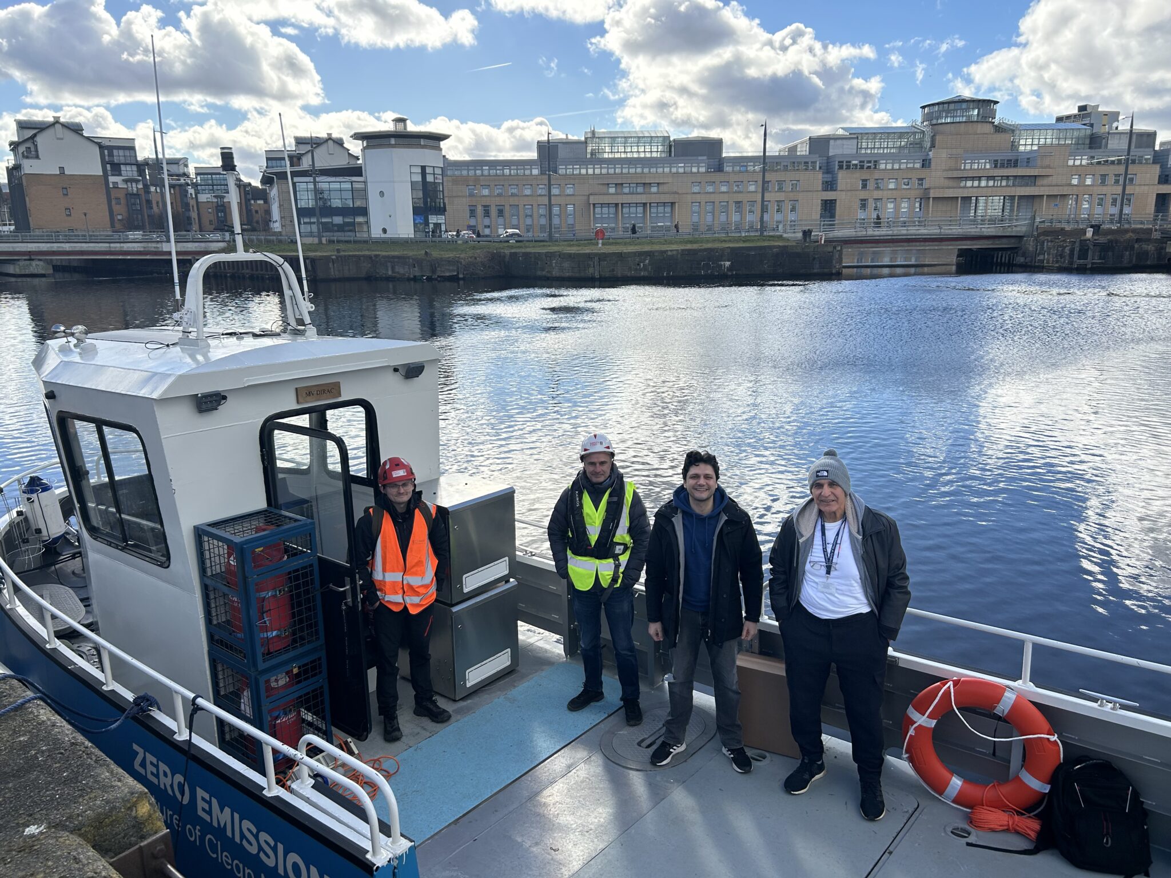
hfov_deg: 67.3
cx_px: 586
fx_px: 880
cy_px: 439
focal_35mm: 26
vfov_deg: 53.1
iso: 50
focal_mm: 5.7
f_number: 1.5
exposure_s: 1/3257
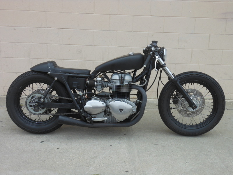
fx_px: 289
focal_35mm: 43
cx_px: 116
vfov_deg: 33.6
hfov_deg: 43.9
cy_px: 88
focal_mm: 7.7
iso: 80
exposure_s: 1/500
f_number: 3.8
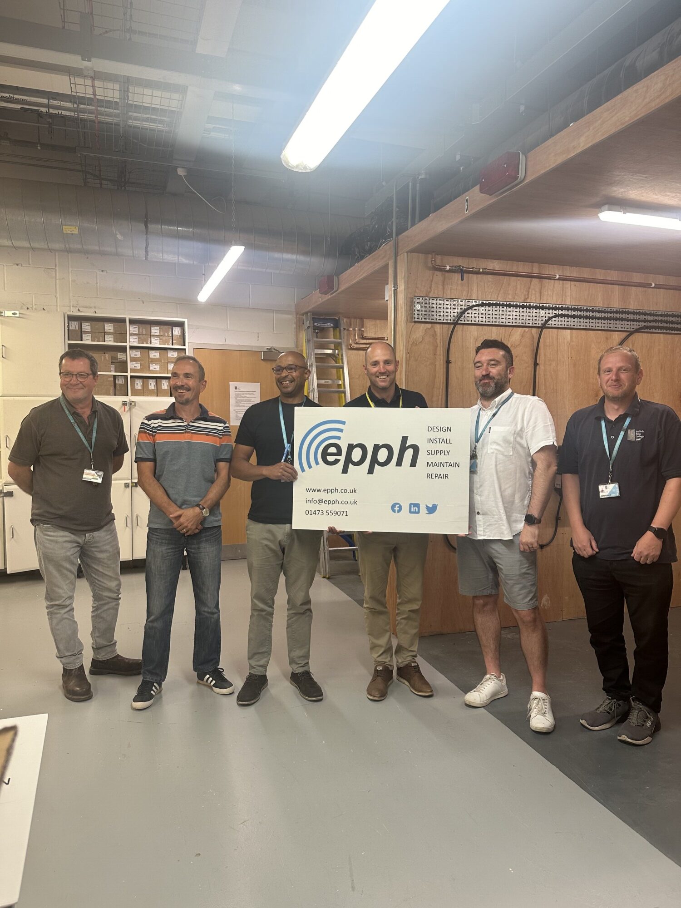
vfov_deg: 71.6
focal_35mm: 24
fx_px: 630
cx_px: 340
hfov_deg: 56.8
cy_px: 454
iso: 125
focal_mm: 6.86
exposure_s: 1/100
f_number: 1.78
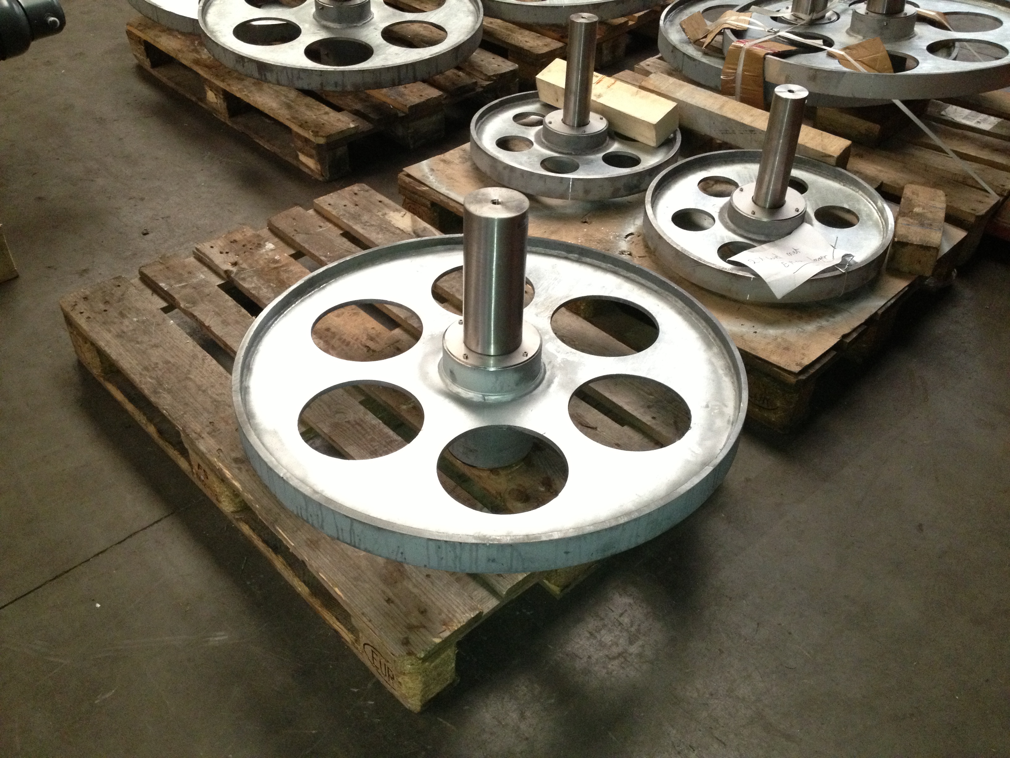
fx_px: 1021
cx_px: 505
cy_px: 379
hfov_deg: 52.6
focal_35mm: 35
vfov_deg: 40.7
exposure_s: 1/20
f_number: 2.4
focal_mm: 4.28
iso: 320
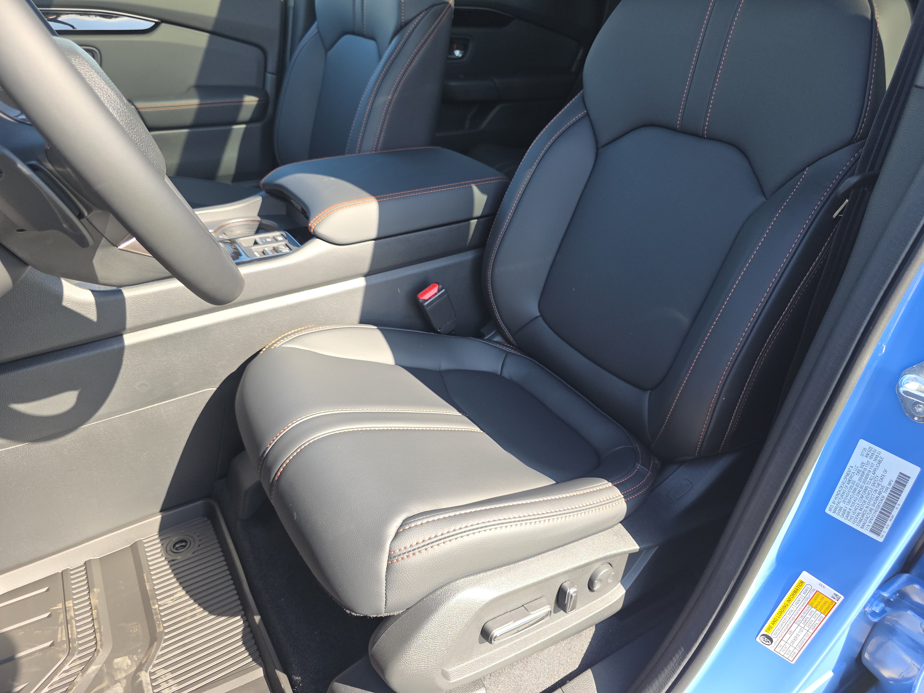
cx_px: 462
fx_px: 614
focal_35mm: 23
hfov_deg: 73.9
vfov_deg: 58.9
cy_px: 346
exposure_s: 1/359
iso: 50
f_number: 1.7
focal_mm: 6.3
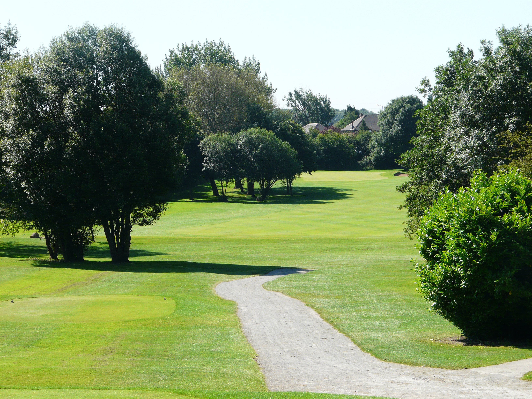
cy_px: 200
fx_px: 1983
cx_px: 266
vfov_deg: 11.5
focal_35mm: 129
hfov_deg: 15.3
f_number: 5.6
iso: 100
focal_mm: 21.1
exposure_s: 1/320
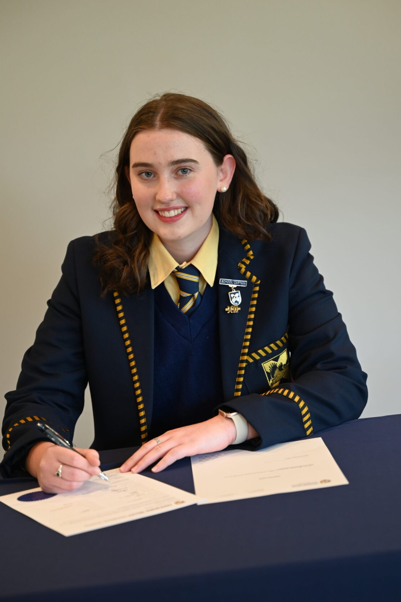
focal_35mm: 80
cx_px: 205
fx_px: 1337
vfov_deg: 25.4
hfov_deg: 17.1
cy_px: 300
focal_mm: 70
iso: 500
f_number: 2.8
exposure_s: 1/125
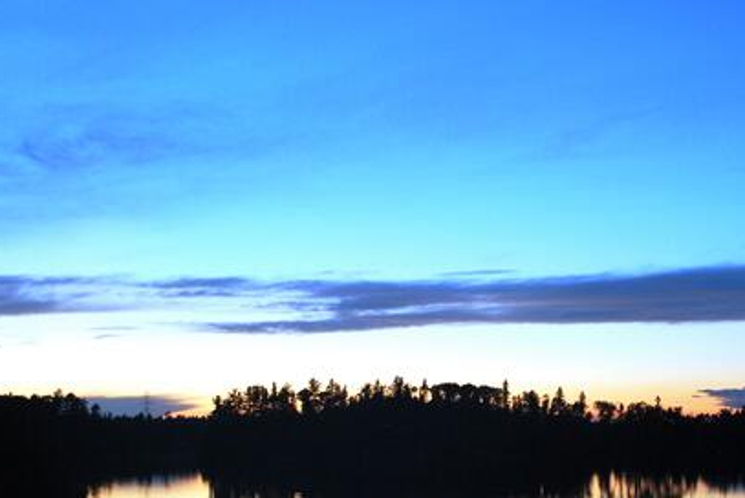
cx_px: 461
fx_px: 1243
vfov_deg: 22.4
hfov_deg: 33.2
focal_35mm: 60
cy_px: 395
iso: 400
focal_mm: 22
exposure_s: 1/2.5
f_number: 4.5
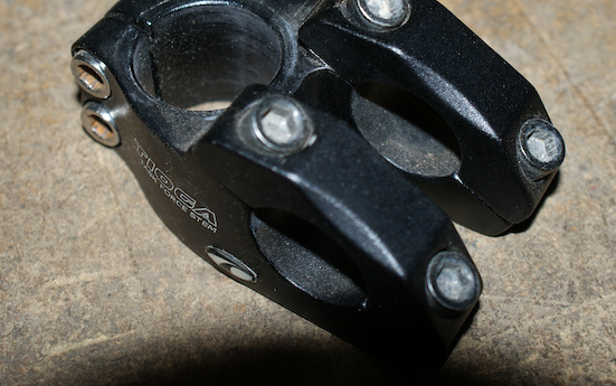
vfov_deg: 16.7
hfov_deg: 26.5
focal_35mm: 78
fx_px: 1306
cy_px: 93
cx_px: 296
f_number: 5.6
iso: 100
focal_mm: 35
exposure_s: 1/160
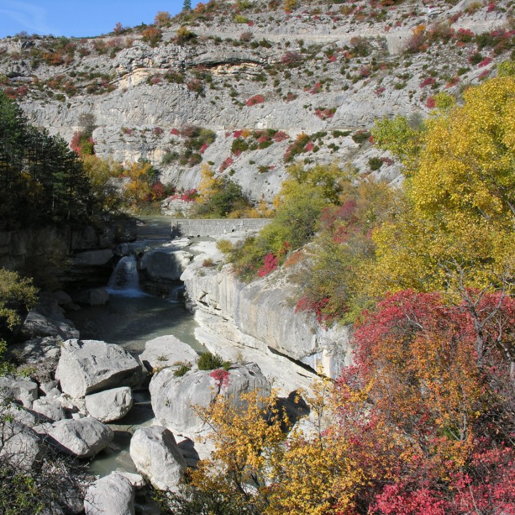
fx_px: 707
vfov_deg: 40.0
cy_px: 261
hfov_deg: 39.5
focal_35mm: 42
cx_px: 171
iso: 50
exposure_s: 1/212
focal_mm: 8.9
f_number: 6.3
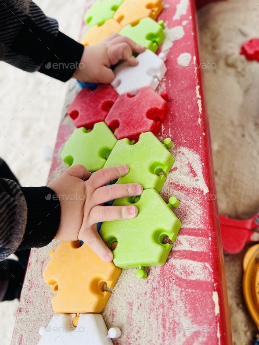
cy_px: 172
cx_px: 130
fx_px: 259
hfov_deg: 53.1
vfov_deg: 67.3
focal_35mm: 26
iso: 80
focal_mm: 5.7
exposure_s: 1/121
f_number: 1.5
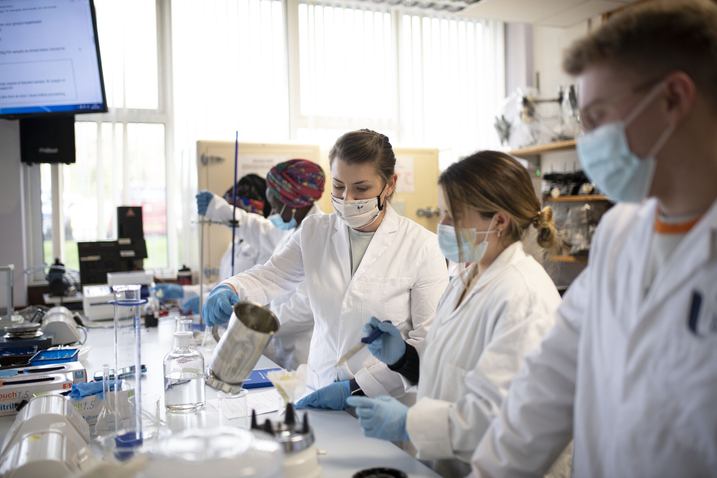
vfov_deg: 37.8
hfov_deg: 54.4
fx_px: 697
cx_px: 358
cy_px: 239
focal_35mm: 35
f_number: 1.6
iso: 50
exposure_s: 1/40
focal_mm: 35
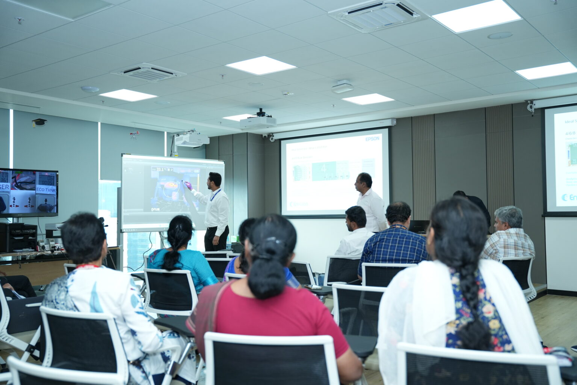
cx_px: 288
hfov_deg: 54.4
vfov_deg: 37.9
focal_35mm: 35
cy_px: 192
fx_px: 561
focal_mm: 35
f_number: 2.8
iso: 1000
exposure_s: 1/200
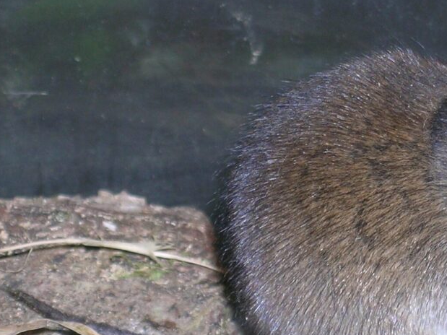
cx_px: 432
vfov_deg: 5.2
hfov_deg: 6.9
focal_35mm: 288
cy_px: 261
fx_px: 3718
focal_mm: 24
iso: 50
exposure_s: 1/60
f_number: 4.6
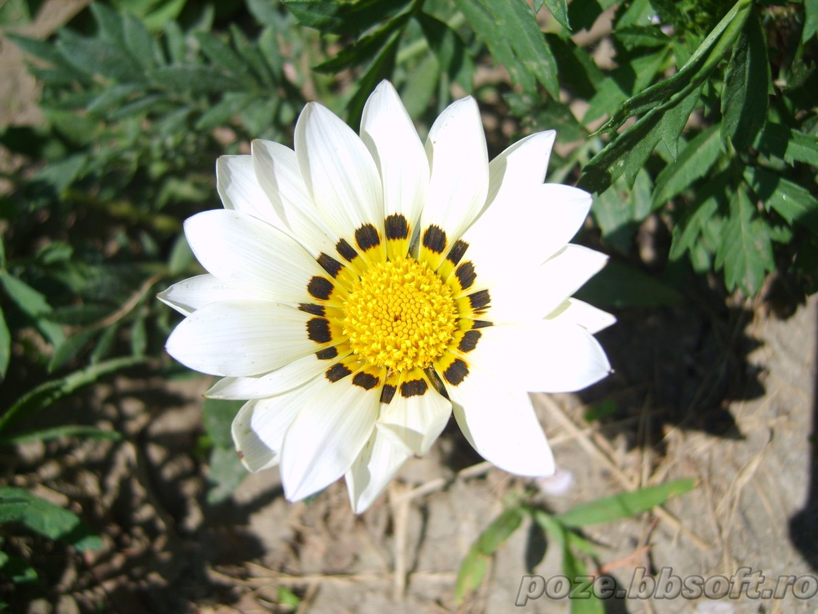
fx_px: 827
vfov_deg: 40.7
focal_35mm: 35
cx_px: 409
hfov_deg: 52.6
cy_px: 307
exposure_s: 1/250
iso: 50
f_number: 7.1
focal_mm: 7.4
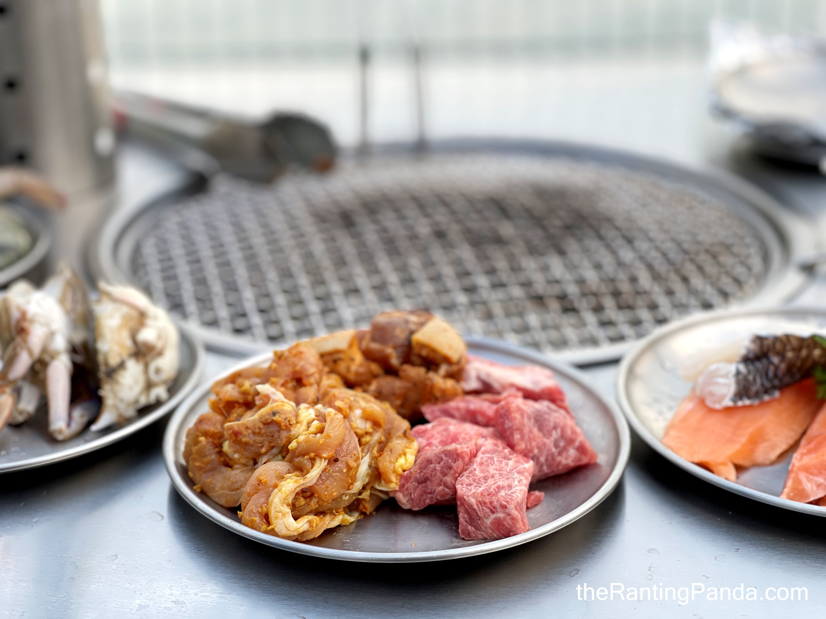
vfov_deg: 22.9
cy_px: 310
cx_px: 413
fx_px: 1527
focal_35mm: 64
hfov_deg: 30.3
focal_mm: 7.5
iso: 50
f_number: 2.2
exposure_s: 1/100
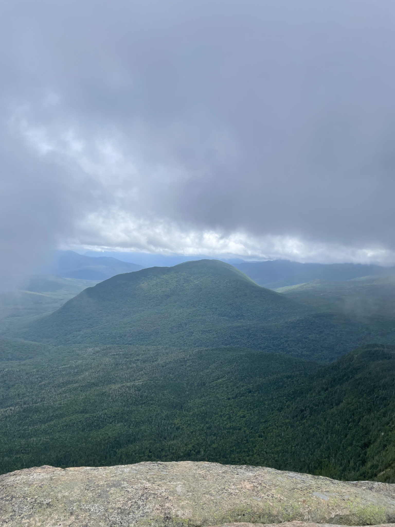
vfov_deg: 67.3
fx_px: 396
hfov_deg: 53.1
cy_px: 264
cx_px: 198
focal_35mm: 26
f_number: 1.6
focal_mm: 4.2
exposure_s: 1/2212
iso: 32
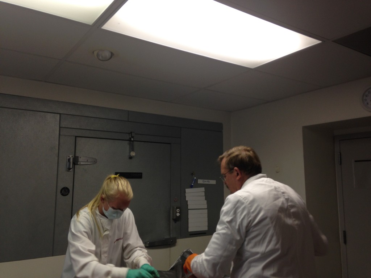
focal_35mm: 33
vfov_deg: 42.9
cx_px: 186
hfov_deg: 55.4
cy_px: 139
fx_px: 354
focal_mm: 4.12
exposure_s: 1/30
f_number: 2.4
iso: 50
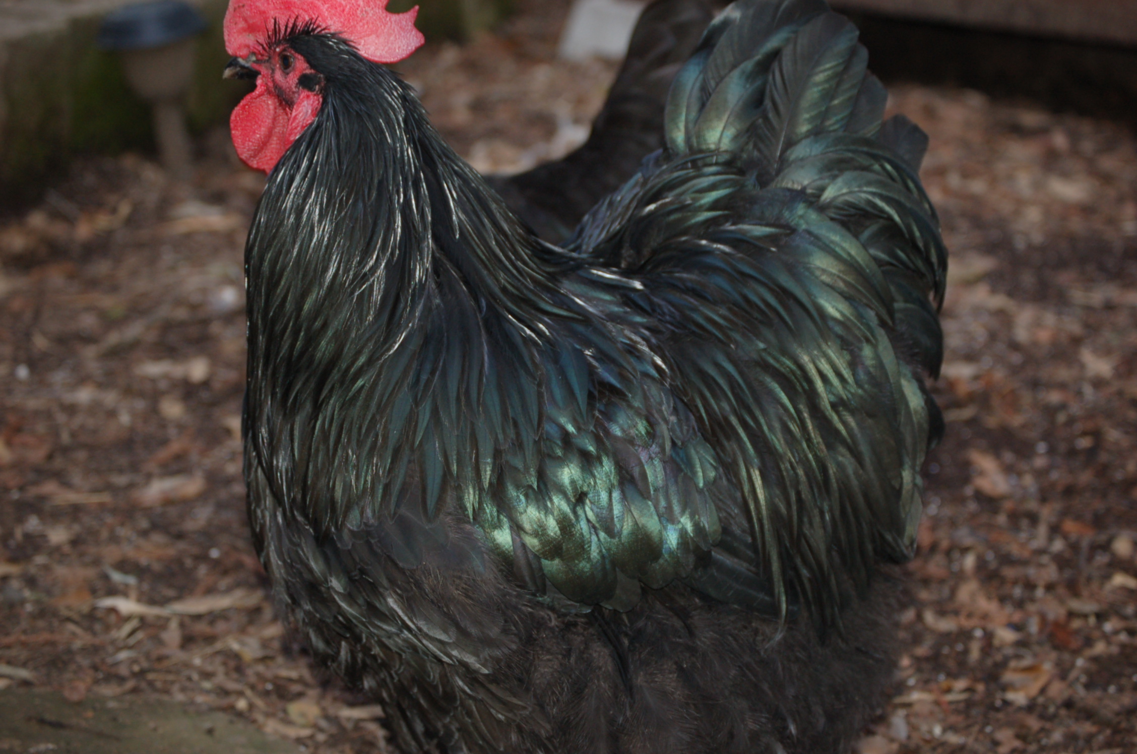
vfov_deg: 16.5
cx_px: 568
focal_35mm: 82
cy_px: 377
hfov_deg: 24.7
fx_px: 2601
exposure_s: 1/60
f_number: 4
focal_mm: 55
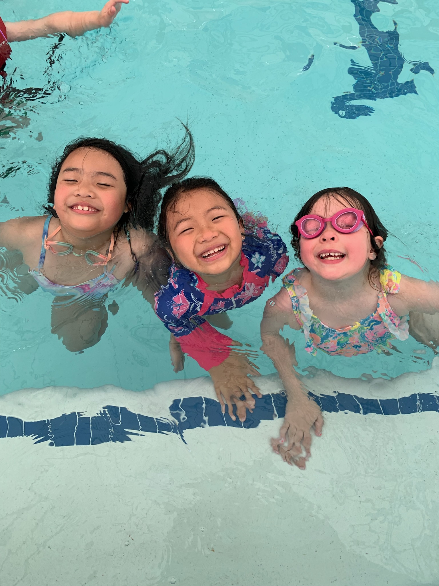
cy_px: 293
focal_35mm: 26
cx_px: 220
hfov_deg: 53.1
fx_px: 440
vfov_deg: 67.3
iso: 25
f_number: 1.8
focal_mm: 4.25
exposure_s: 1/279
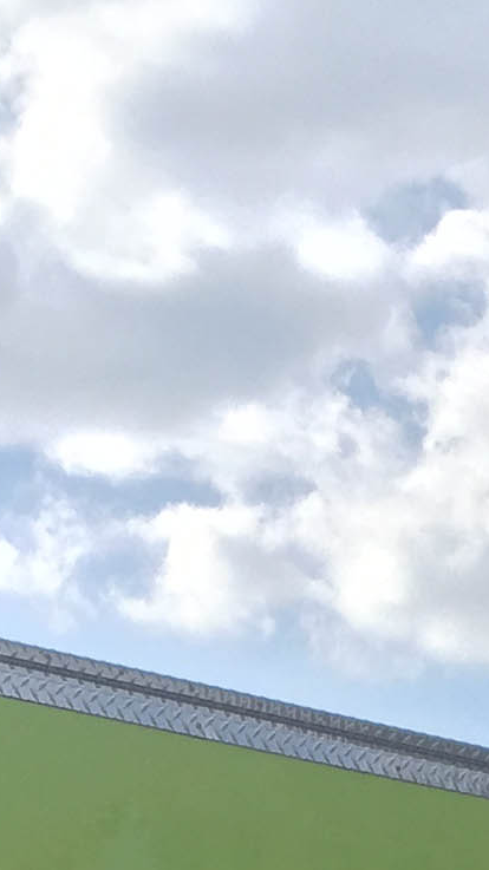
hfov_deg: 8.7
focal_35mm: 140
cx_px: 322
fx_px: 3231
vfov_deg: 14.1
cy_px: 1406
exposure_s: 1/1721
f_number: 2.2
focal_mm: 4.15
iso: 32
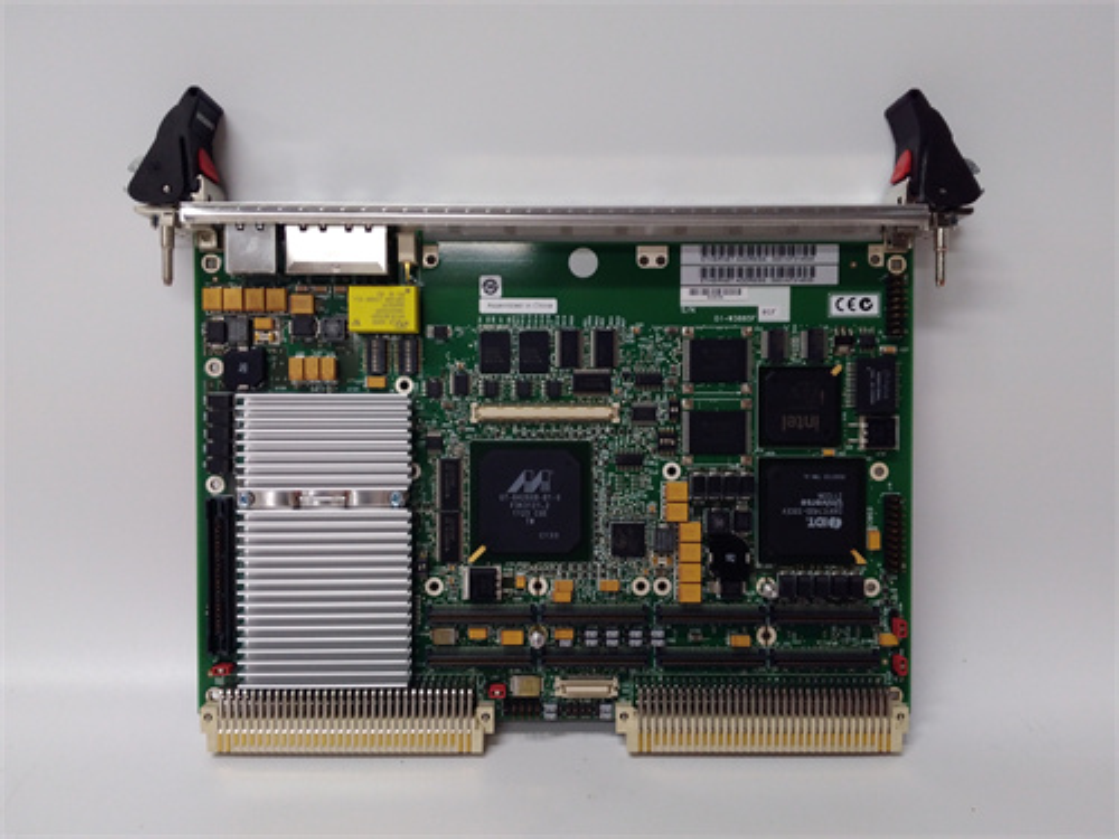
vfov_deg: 51.4
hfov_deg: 65.3
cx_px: 560
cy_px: 420
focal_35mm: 27
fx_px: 873
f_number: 2
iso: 182
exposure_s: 1/33
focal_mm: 3.79
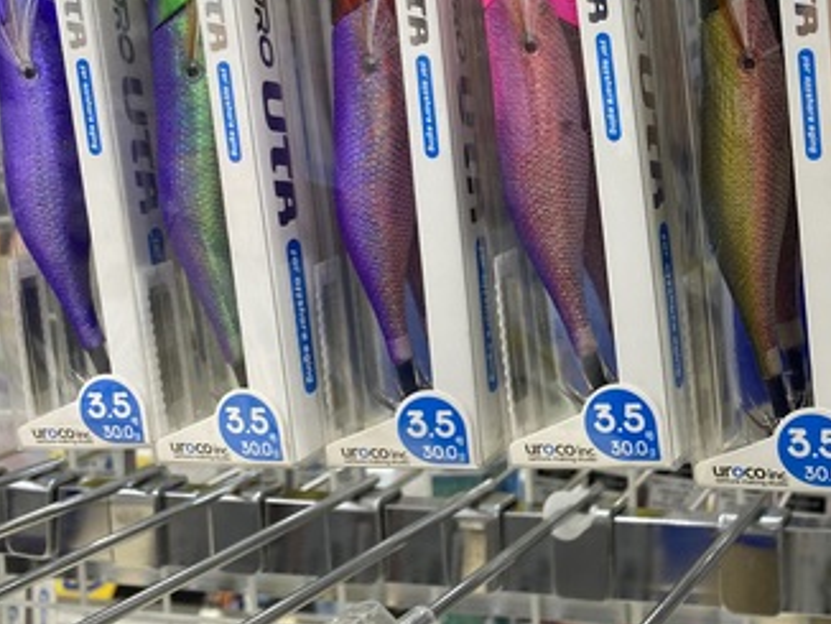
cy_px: 160
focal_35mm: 51
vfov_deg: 28.2
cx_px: 760
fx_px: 1225
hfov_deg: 35.1
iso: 100
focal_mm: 4.25
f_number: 1.8
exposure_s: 1/121
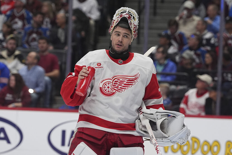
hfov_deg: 8.7
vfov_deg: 5.8
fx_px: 1529
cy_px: 78
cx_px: 116
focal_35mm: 237
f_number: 3.5
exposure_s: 1/2500
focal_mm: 158
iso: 3200
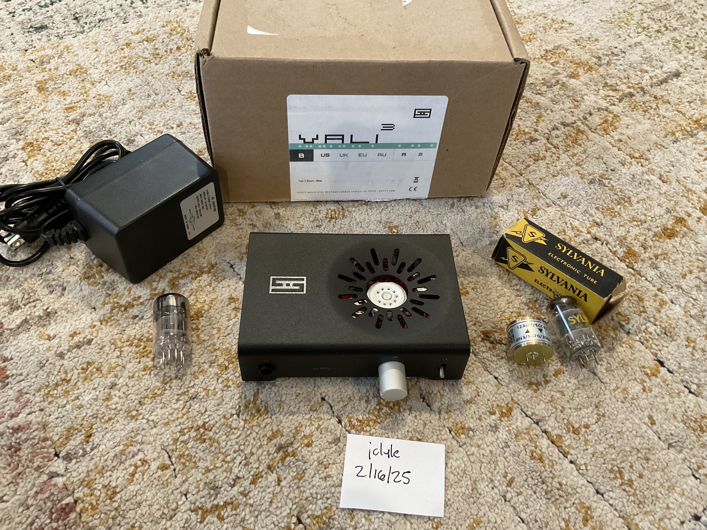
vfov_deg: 48.2
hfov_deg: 61.7
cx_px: 354
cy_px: 265
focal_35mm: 29
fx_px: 592
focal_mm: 3
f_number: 1.8
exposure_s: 1/40
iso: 250
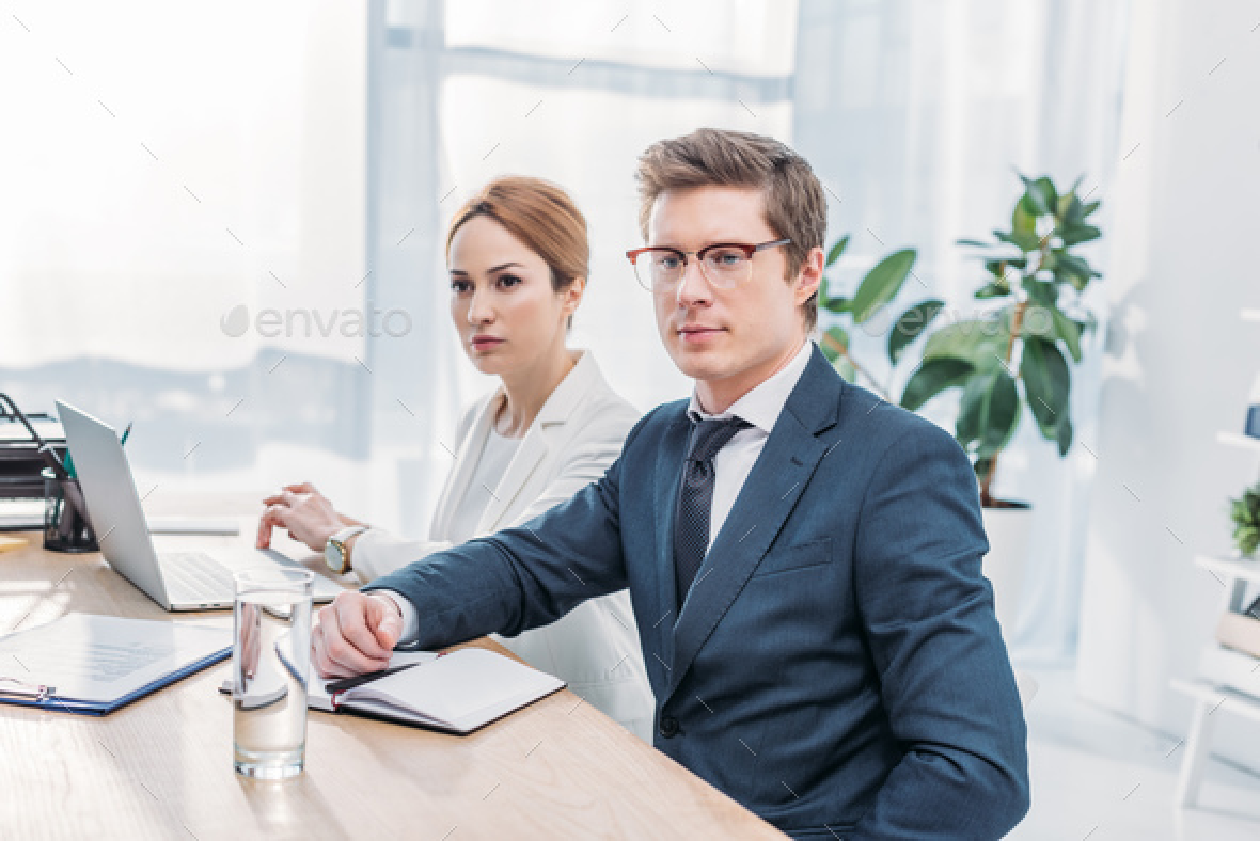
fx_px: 1751
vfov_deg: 27.0
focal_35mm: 50
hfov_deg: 39.6
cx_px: 630
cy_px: 420
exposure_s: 1/200
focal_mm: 50
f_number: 3.5
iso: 200
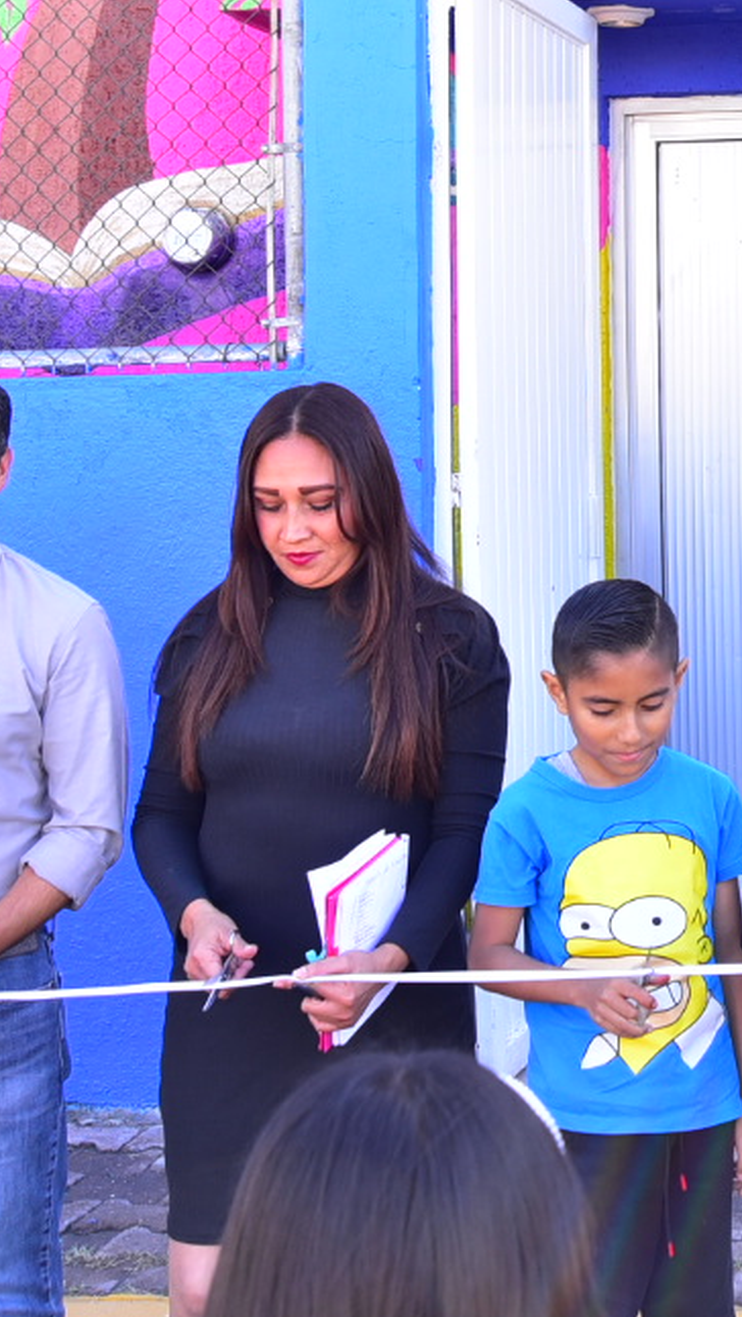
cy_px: 279
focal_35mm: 63
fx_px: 2201
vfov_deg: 32.5
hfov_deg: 17.4
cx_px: 1082
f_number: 5.6
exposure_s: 1/125
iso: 500
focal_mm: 24
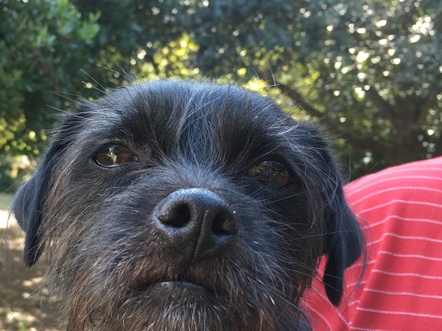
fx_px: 651
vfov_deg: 28.4
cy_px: 221
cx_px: 114
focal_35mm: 51
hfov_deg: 36.7
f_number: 2.2
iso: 40
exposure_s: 1/120
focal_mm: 4.15
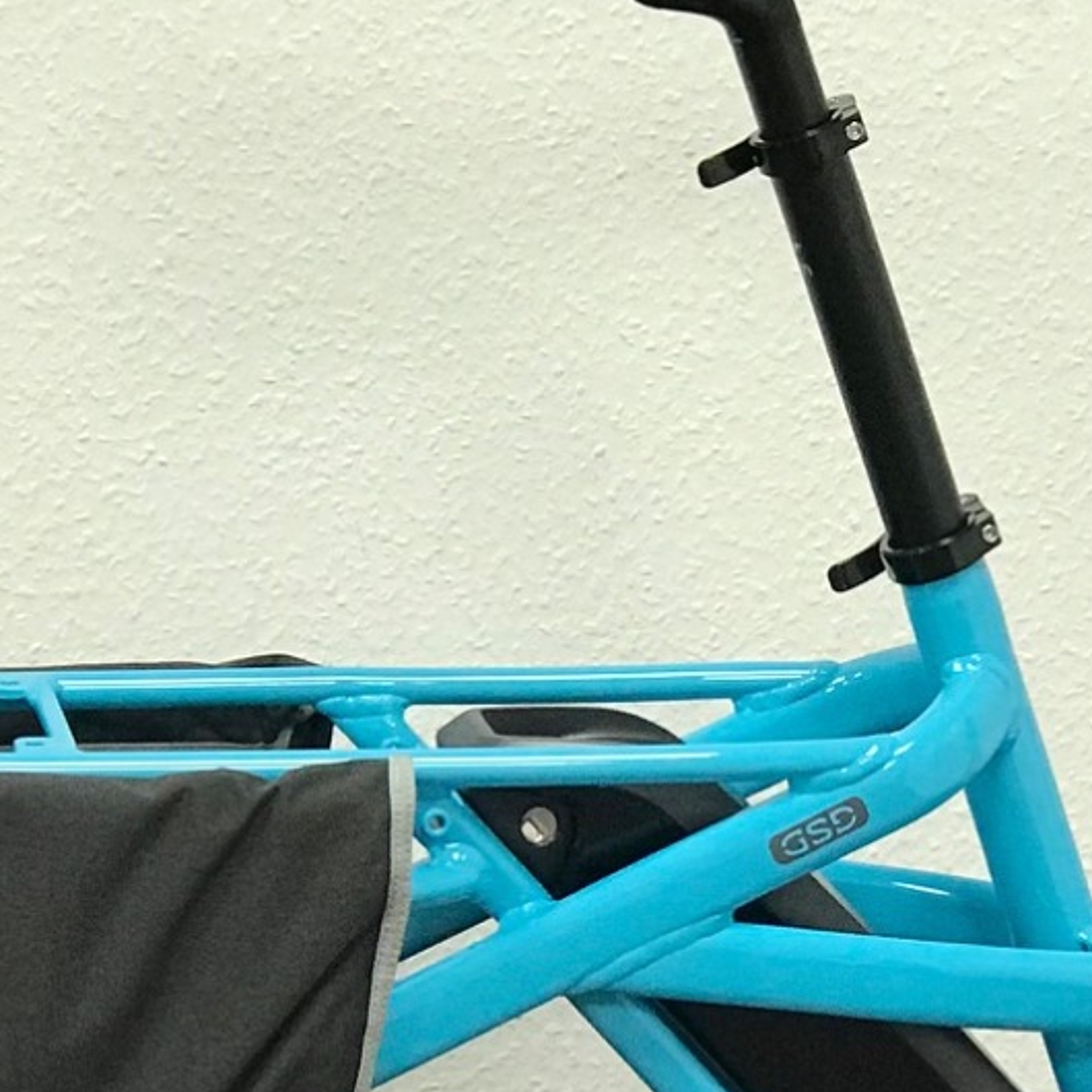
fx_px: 6781
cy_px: 913
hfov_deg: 9.2
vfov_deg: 9.2
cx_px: 857
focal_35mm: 190
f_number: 2.8
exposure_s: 1/50
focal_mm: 6.6
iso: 80
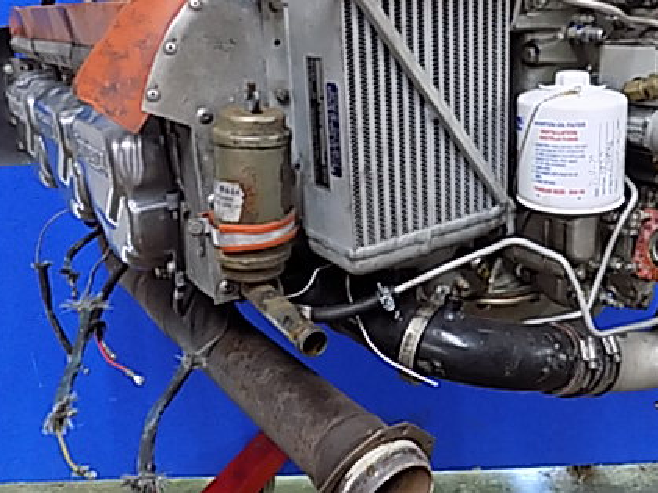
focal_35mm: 35
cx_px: 439
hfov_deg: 51.7
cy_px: 188
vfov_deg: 40.4
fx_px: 665
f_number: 3.1
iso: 400
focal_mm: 4
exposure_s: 1/13
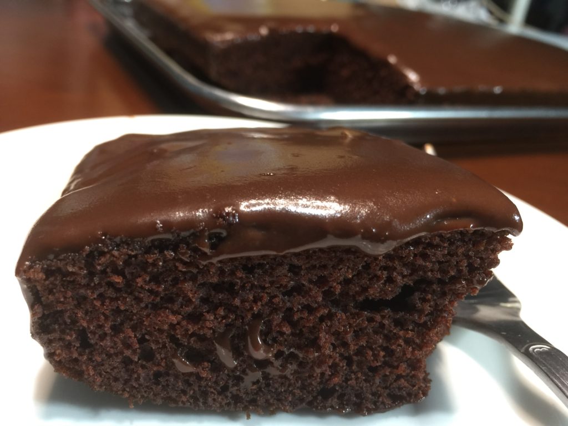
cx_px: 284
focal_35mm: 29
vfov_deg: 48.2
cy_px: 213
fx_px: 476
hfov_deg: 61.7
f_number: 2.2
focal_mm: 4.15
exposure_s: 1/15
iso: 50
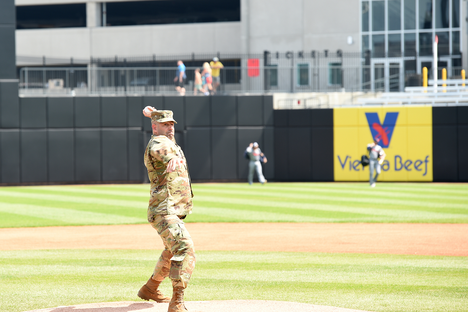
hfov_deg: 11.7
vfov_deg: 7.8
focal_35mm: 175
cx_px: 234
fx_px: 2275
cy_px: 156
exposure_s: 1/200
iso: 140
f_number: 5.6
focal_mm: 175
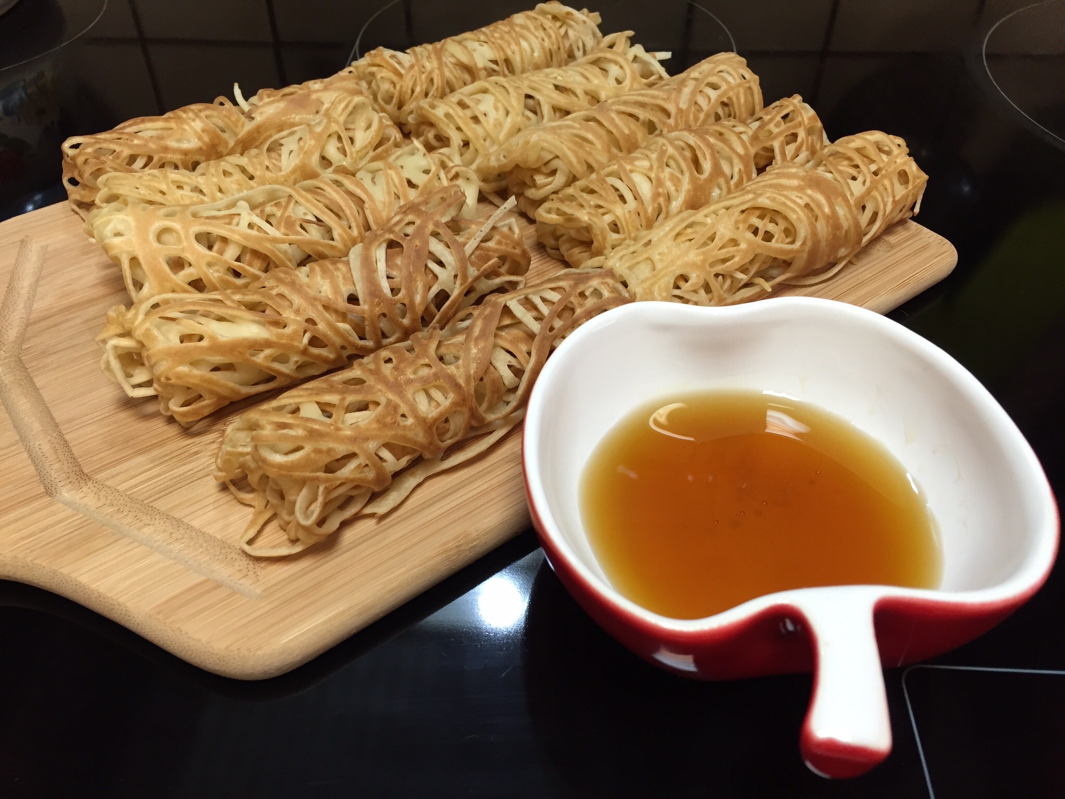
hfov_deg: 61.7
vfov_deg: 48.2
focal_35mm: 29
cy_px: 400
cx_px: 532
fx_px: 892
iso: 100
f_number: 2.2
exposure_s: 1/33
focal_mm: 4.15
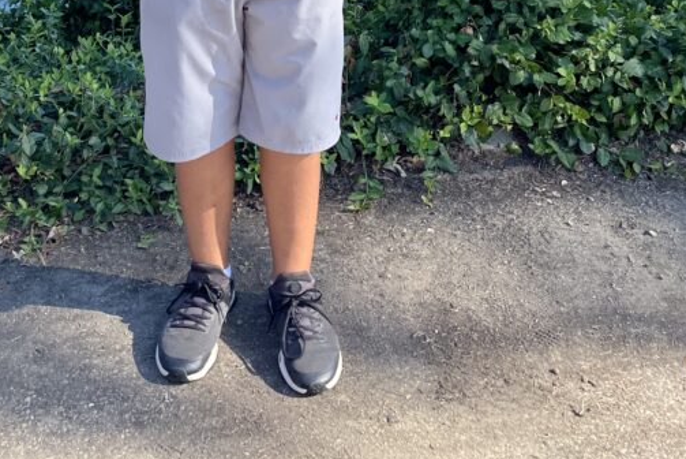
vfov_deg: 22.3
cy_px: -124
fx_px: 1049
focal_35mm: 55
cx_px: 232
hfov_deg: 35.9
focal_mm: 4.2
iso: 32
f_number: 1.6
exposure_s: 1/1855
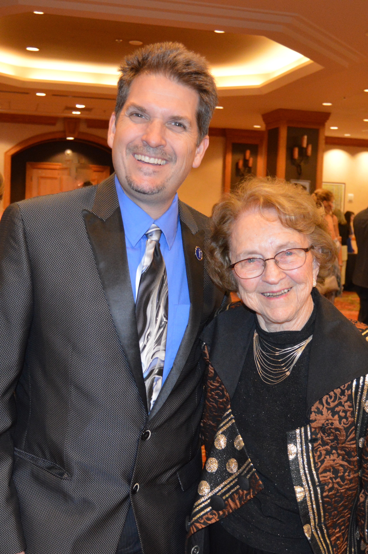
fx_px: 507
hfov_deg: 39.9
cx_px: 184
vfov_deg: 57.3
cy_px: 277
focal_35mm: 33
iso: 1600
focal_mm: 22
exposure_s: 1/60
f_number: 3.5
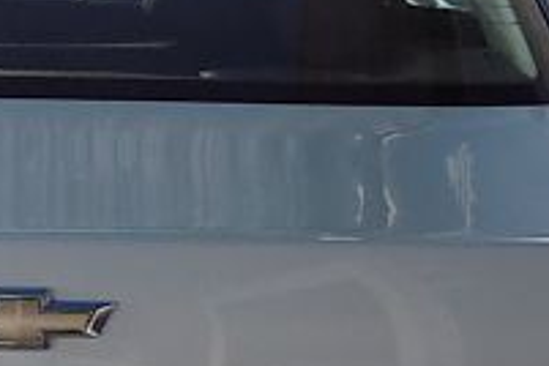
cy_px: 347
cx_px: 25
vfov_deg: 14.2
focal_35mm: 95
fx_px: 1449
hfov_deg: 20.9
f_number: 3.1
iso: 220
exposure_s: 1/30
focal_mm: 4
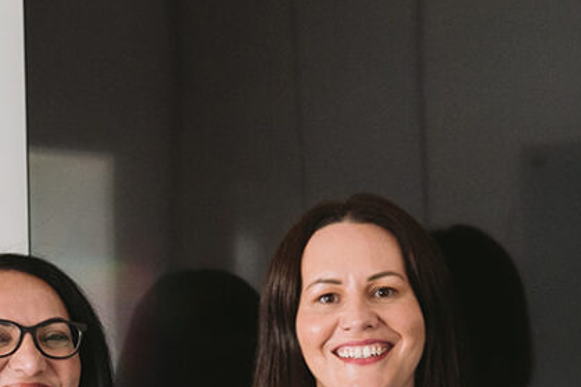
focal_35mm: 176
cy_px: 470
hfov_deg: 11.3
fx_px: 2839
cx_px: 810
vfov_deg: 7.7
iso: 1600
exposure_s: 1/80
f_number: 4
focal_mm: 48
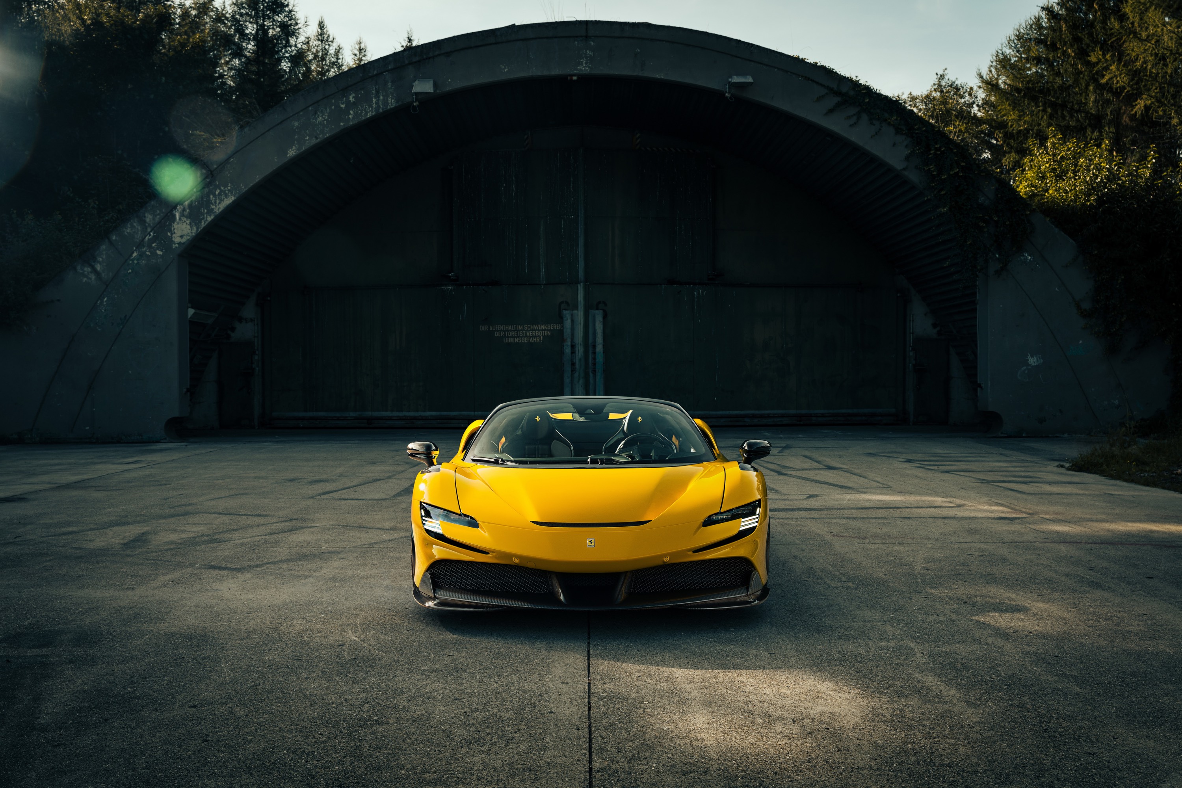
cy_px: 394
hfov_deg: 51.0
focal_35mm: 38
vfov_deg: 35.3
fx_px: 1238
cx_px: 591
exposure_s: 1/80
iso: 100
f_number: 7.1
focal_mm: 37.7
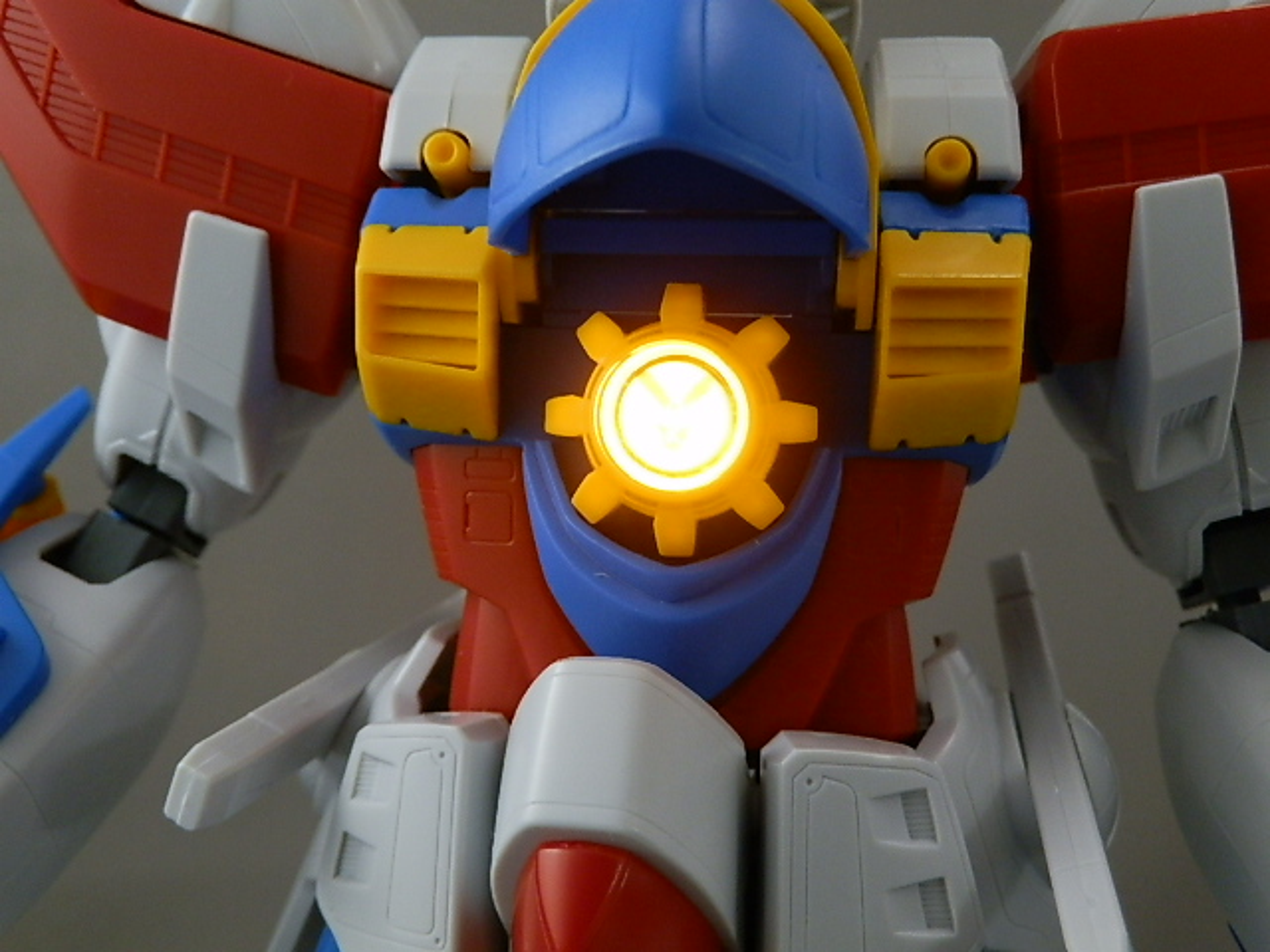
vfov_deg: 41.8
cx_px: 635
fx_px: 1247
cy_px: 476
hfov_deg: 54.0
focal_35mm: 34
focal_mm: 6.17
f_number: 3.5
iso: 200
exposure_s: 1/15
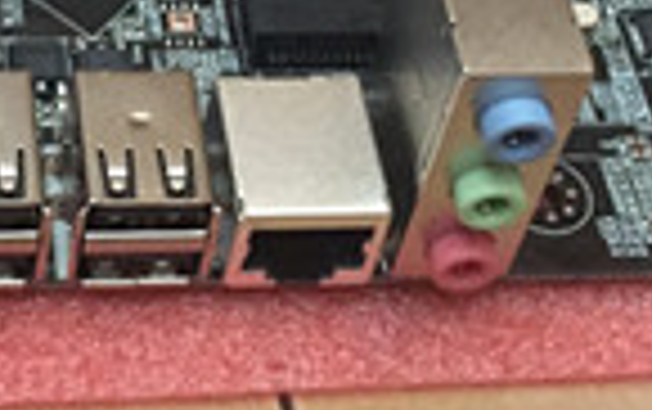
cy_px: -142
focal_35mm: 106
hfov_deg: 19.1
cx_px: 4
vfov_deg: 12.0
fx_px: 1886
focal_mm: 4.15
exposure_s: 1/15
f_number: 2.2
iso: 500
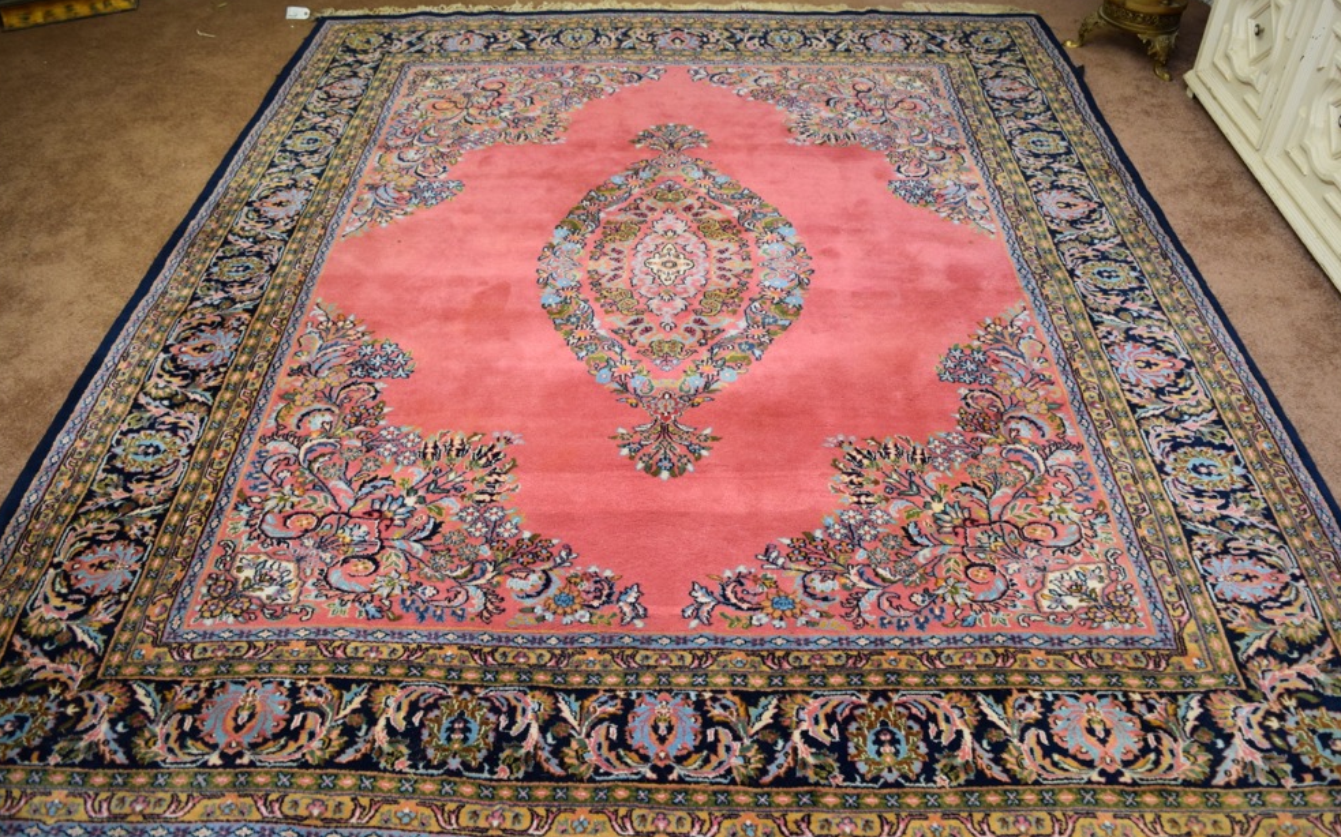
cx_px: 662
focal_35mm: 28
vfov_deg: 44.5
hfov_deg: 66.5
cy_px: 416
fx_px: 1023
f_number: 4.5
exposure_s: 1/80
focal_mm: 18
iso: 800
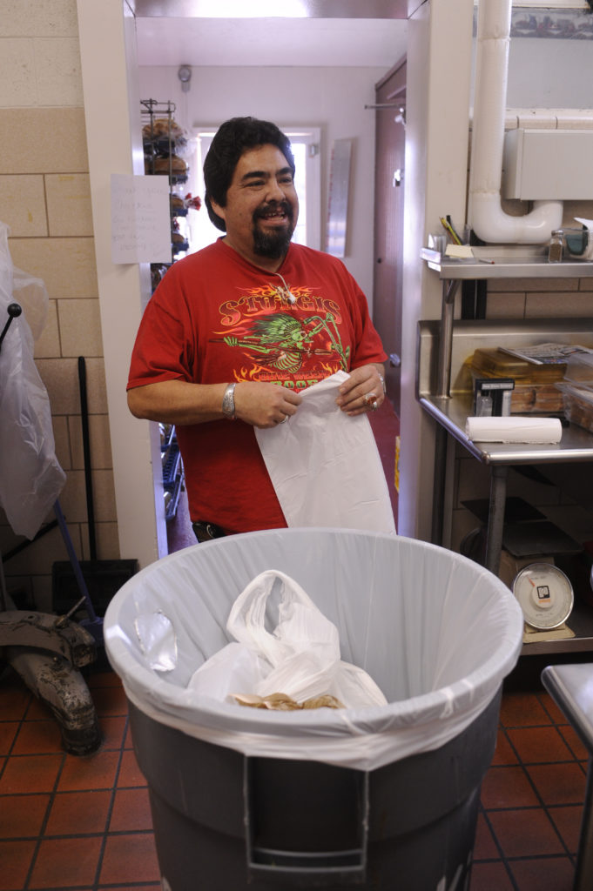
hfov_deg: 37.8
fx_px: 866
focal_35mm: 35
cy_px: 446
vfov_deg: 54.5
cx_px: 296
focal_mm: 35
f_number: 4.5
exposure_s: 1/250
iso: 1600
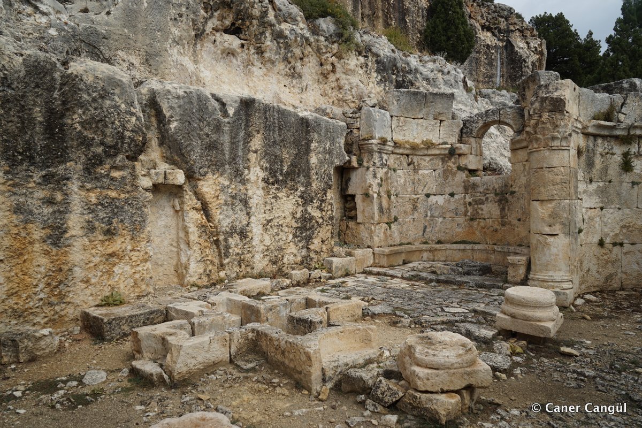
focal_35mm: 24
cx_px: 321
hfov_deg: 73.7
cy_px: 214
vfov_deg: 53.1
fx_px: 428
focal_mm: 24
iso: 100
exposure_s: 1/250
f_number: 8
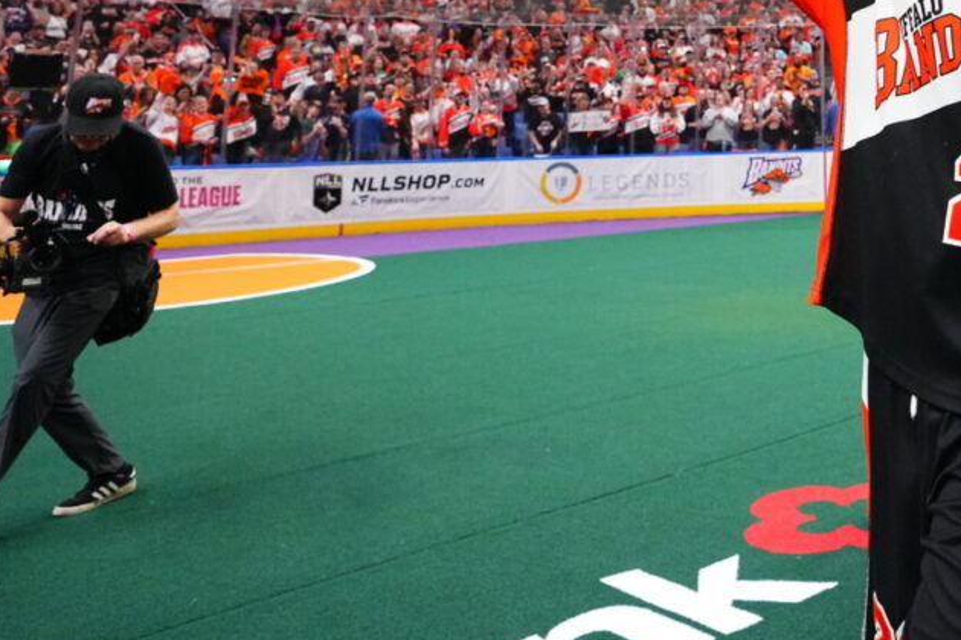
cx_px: 894
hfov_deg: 44.3
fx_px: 1041
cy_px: -104
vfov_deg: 29.9
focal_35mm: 39
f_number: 3.5
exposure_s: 1/1000
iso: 5000
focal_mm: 16
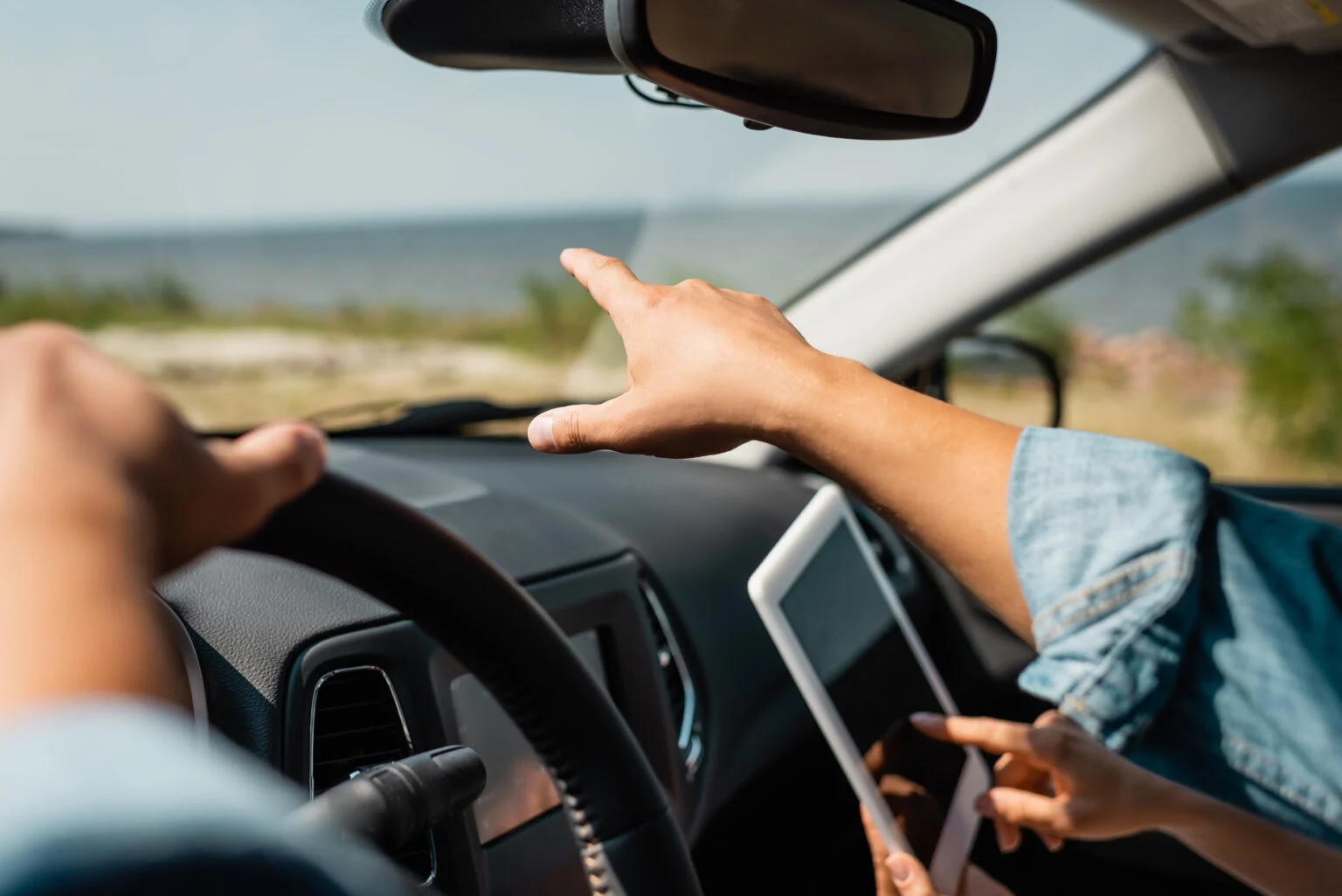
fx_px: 1305
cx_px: 671
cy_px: 448
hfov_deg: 54.4
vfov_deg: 37.9
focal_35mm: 35
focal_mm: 35
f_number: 2.8
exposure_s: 1/2500
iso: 100
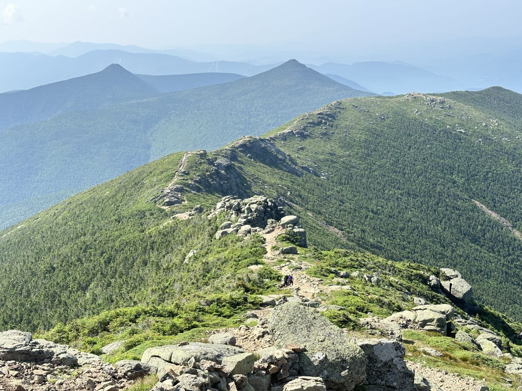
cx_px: 261
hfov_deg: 39.7
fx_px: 724
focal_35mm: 48
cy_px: 196
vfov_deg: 30.3
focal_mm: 6.86
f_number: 1.78
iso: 64
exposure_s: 1/1565
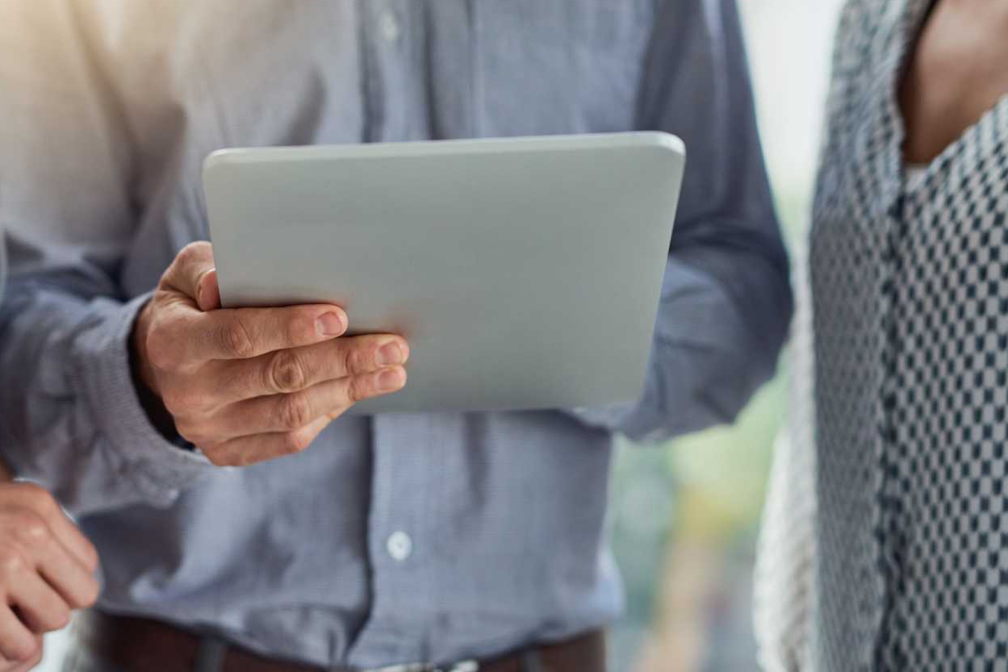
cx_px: 330
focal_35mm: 82
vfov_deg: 16.7
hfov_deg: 24.6
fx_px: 2296
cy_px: 307
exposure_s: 1/250
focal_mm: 50
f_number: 2
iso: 250
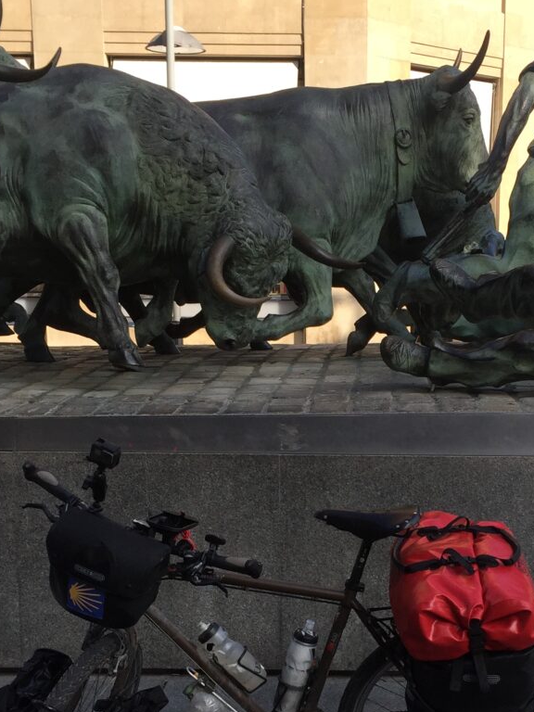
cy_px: 501
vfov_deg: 32.8
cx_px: 375
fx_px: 1193
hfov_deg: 25.0
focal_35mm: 58
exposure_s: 1/842
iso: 32
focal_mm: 4.15
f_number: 2.2
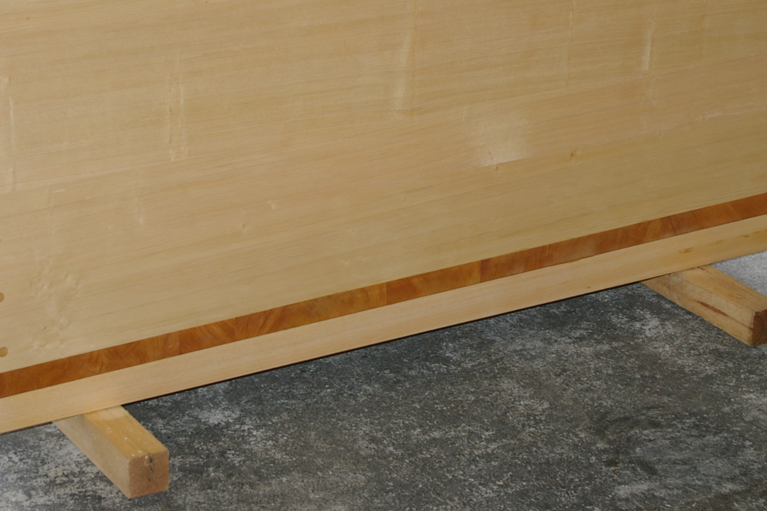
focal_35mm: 95
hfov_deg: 21.5
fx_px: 2022
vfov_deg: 14.4
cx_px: 349
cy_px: 131
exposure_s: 1/90
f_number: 4.5
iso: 200
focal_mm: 35
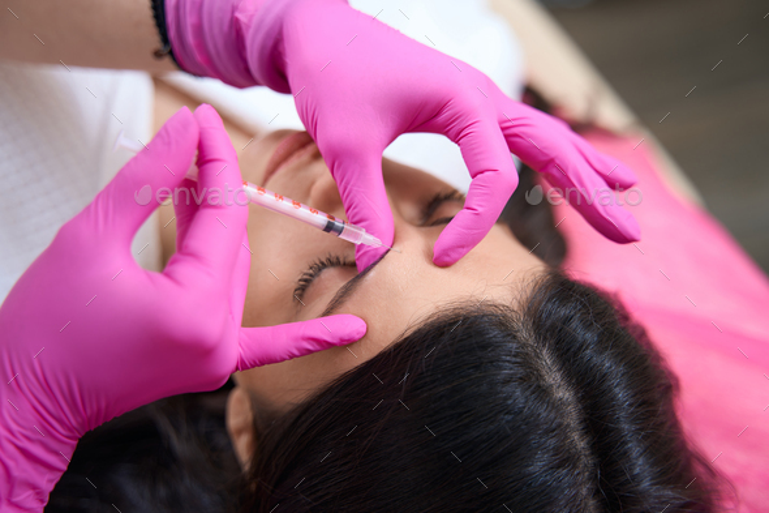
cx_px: 384
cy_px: 256
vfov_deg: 26.0
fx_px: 1110
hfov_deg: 38.2
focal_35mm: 52
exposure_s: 1/200
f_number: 3.2
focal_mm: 52
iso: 100
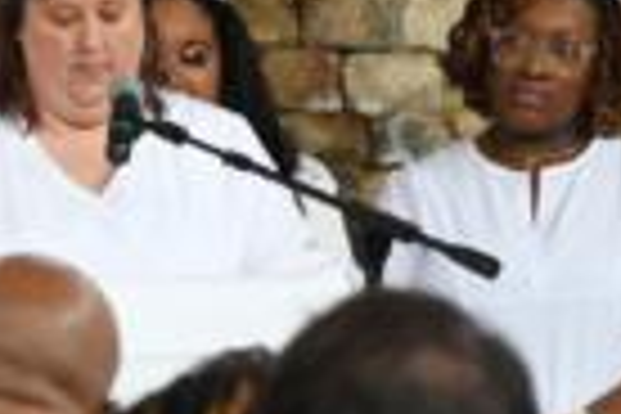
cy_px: 214
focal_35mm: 763
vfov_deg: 1.8
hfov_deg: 2.7
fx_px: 13161
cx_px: -104
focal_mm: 140
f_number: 8
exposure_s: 1/60
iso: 1000
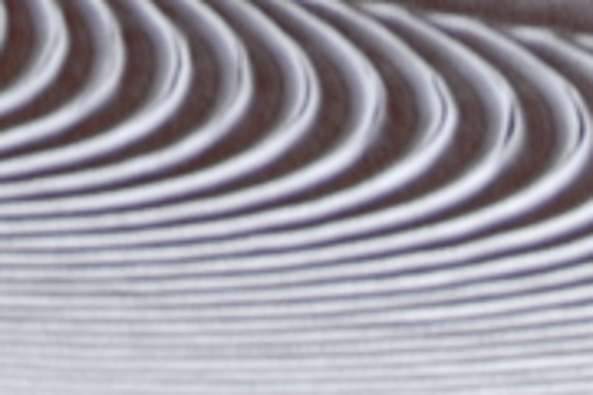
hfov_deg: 7.7
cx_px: 461
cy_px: -558
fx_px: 4398
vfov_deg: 5.0
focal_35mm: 267
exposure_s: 1/2
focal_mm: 32
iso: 100
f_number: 4
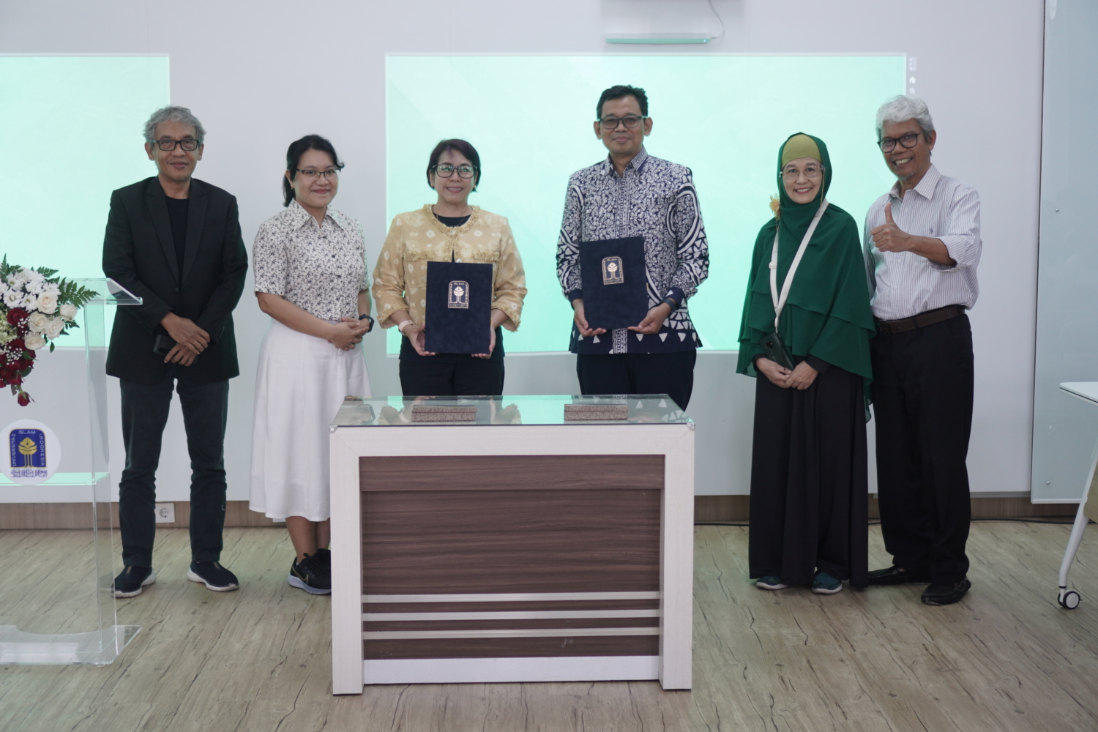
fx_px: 1601
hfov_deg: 37.9
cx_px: 549
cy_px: 366
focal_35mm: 52
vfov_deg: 25.8
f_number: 1.8
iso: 160
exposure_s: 1/100
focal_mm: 35
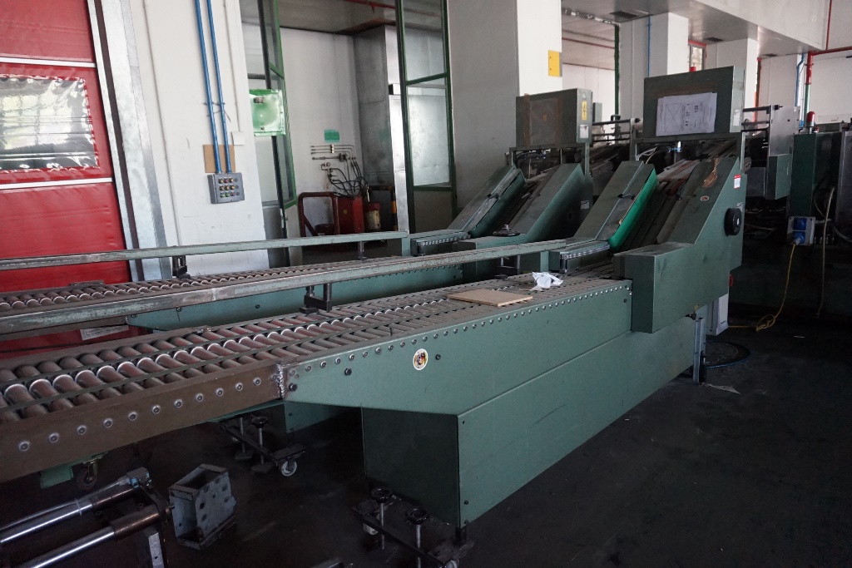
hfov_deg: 73.7
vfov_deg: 53.1
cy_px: 284
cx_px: 426
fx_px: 568
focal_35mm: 24
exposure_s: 1/40
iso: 3200
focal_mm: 16
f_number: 3.5
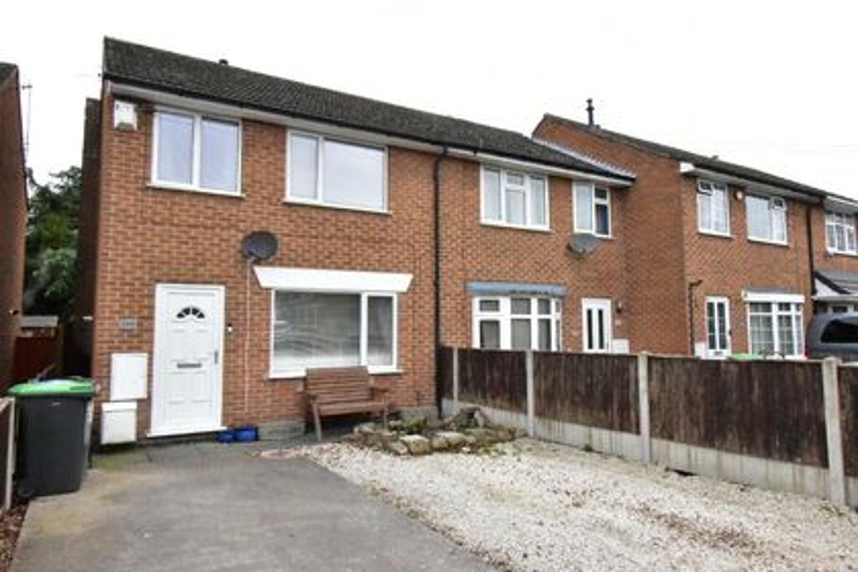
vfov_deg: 56.1
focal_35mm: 22
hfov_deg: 77.3
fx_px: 536
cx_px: 429
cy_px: 286
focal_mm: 15
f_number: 14
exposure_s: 1/1000
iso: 12800
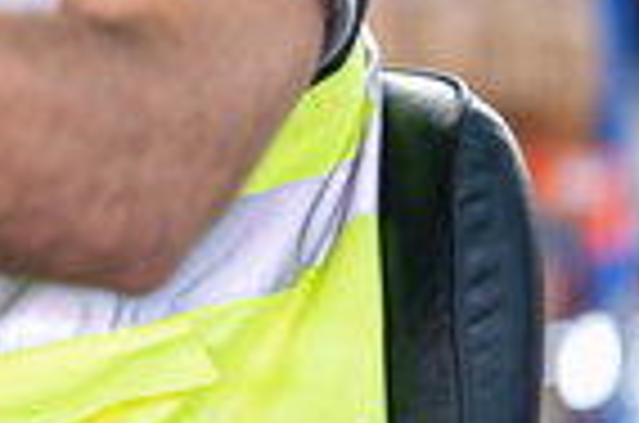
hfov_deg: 9.5
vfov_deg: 6.5
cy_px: -191
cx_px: -405
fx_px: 3684
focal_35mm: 208
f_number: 1.2
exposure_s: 1/200
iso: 400
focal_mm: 50
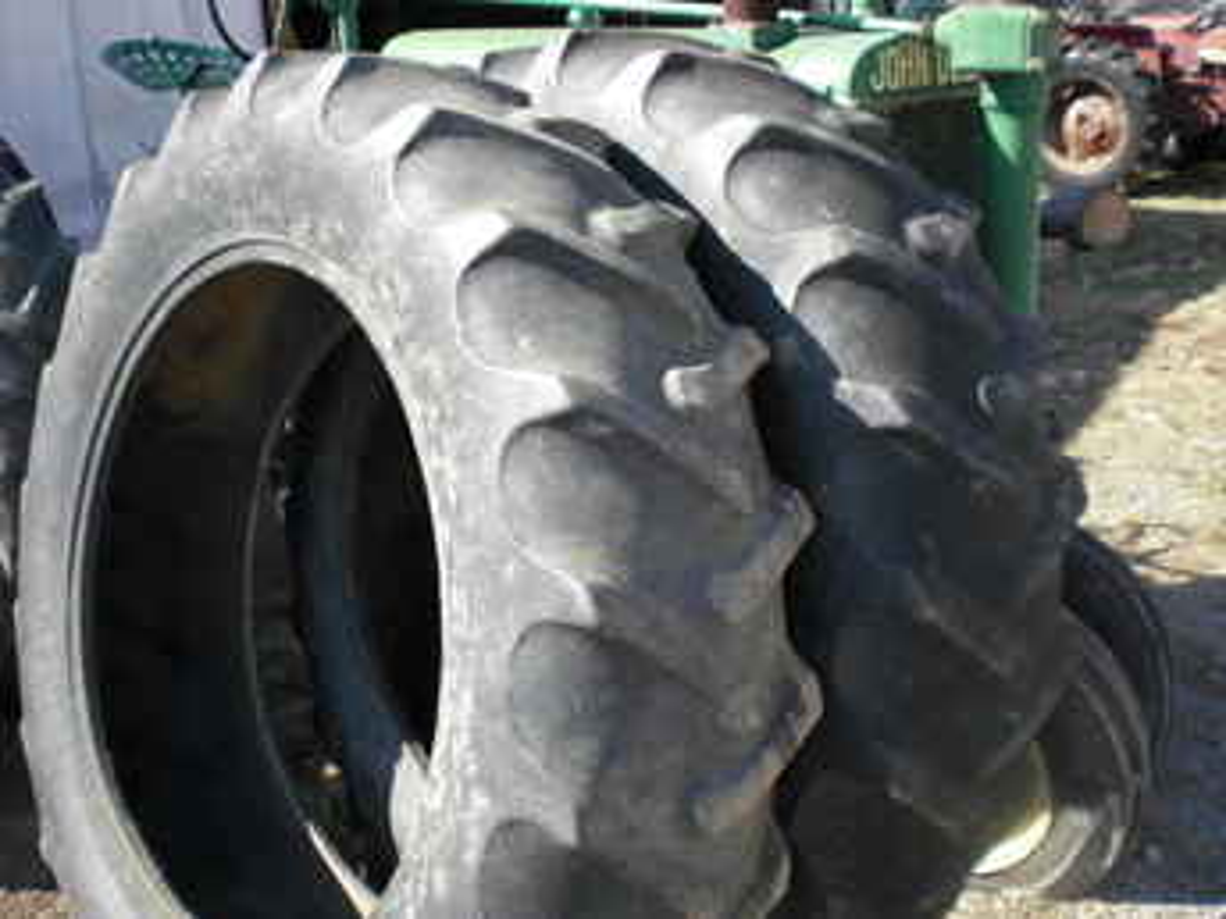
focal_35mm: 38
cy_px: 460
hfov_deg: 49.0
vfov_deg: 37.7
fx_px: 1346
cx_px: 613
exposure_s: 1/400
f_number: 3.1
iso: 64
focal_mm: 6.3
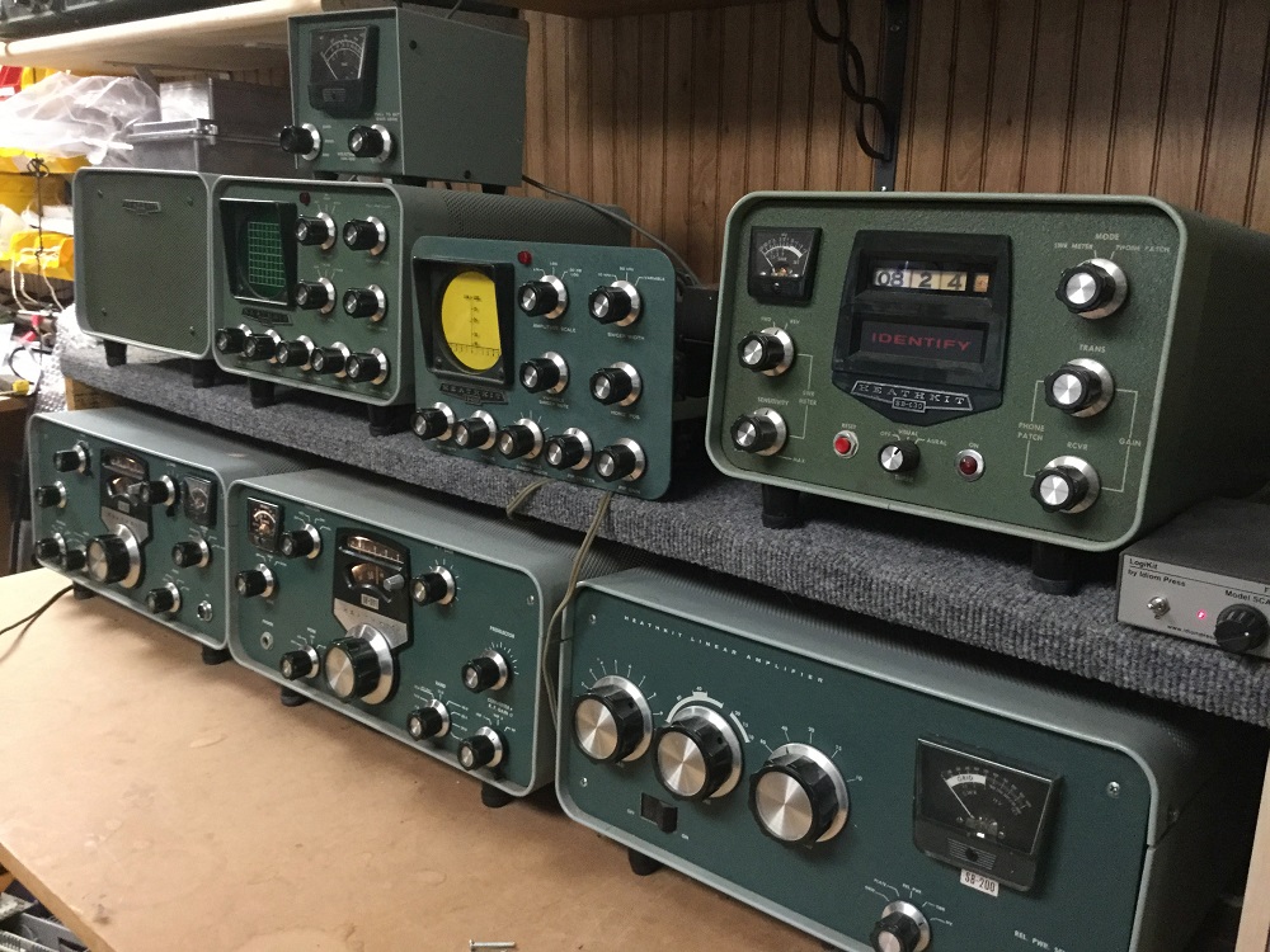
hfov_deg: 58.4
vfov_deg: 45.4
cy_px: 476
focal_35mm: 31
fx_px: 1137
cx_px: 635
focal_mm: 3.3
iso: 200
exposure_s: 1/24
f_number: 2.4
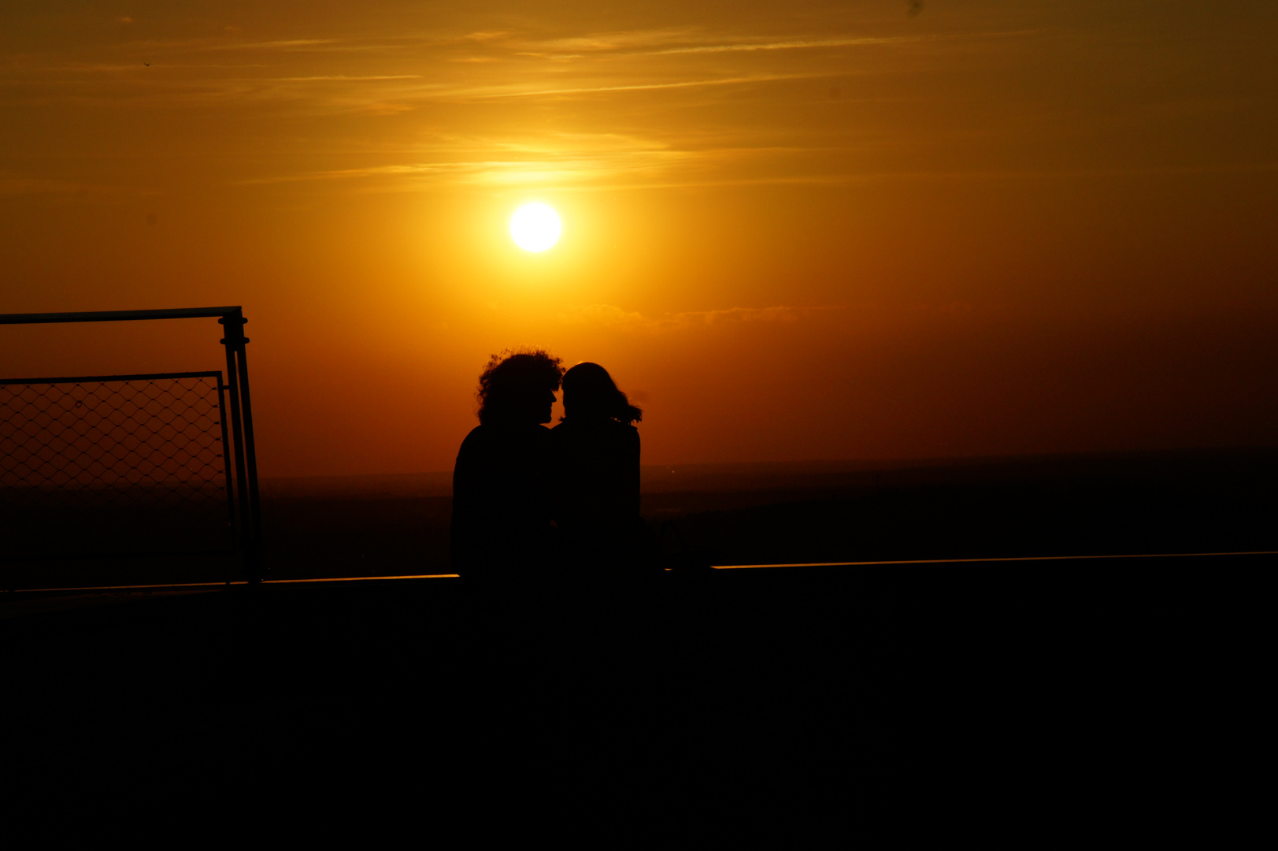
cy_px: 426
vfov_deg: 9.1
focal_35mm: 150
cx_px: 639
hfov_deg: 13.7
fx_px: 5322
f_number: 14
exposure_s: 1/2000
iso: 200
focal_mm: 100
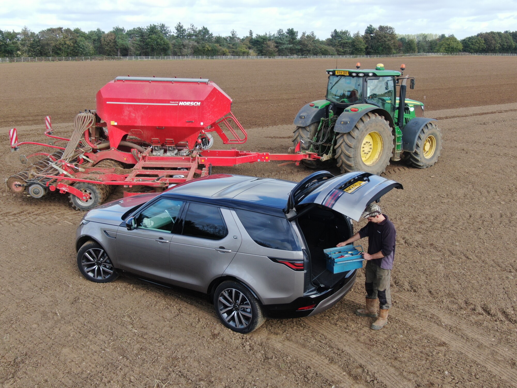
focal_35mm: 36
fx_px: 538
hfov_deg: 51.4
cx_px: 258
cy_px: 194
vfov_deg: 39.7
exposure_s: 1/240
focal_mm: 6.21
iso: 100
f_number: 3.3
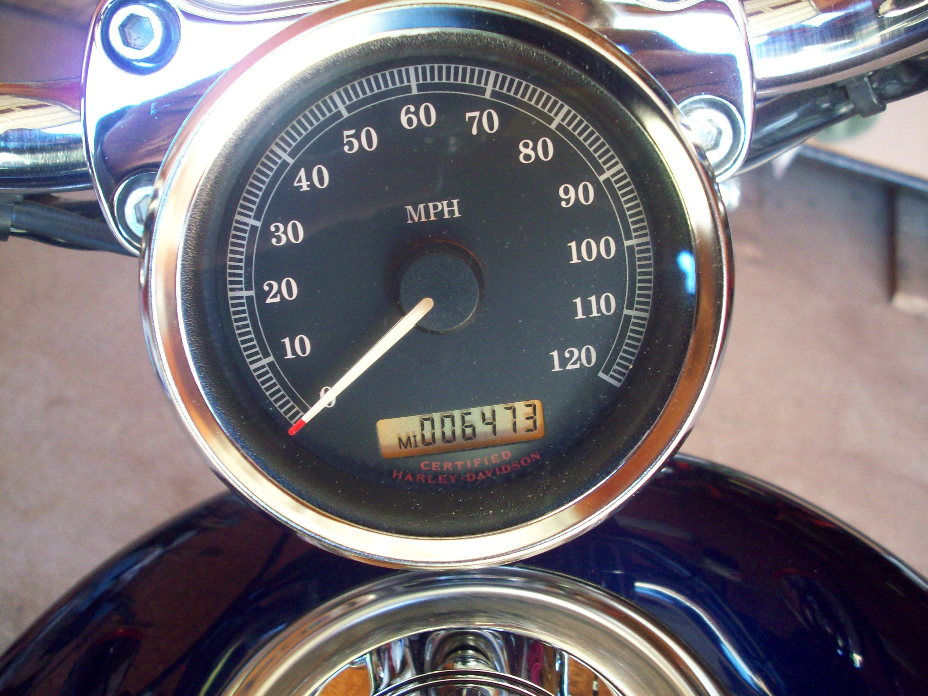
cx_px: 464
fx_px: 992
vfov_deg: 38.7
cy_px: 348
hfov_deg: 50.1
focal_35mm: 37
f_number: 2.8
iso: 160
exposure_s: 1/29.3
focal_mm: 6.2
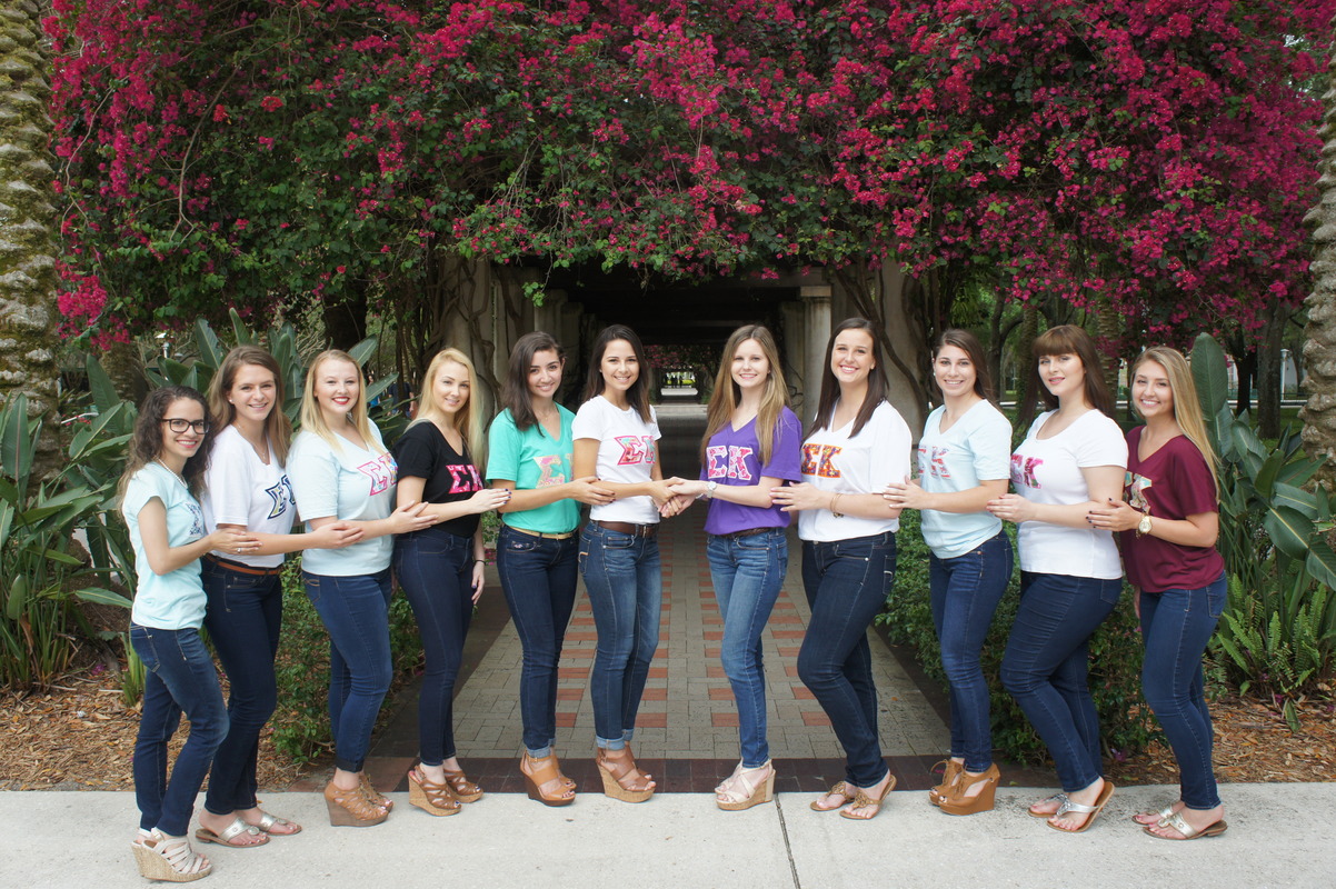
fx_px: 1113
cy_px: 444
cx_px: 668
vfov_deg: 43.6
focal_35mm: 30
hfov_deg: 62.0
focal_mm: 20
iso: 200
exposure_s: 1/100
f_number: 6.3
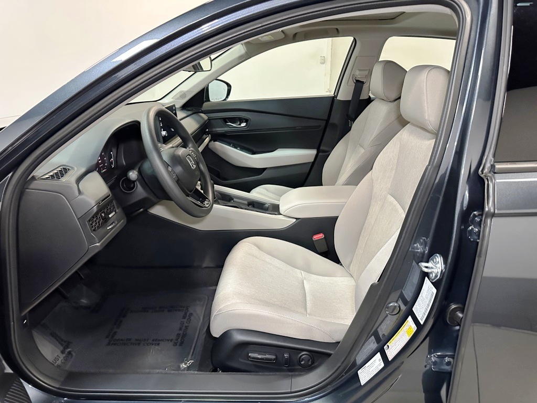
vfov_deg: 56.8
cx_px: 268
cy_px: 202
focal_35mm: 24
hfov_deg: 71.6
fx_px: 372
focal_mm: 6.86
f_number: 1.78
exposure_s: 1/60
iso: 800
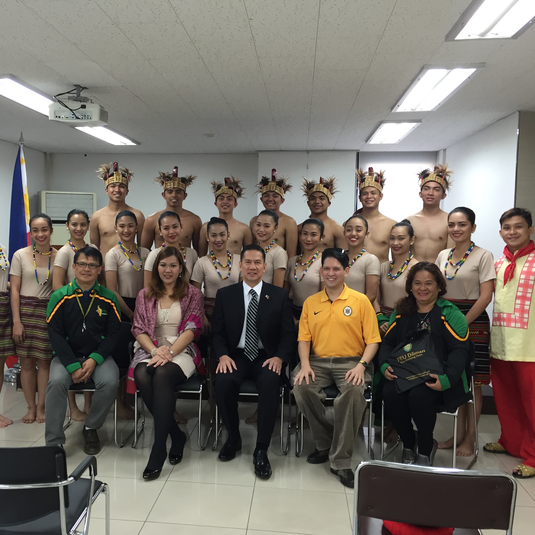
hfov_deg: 46.9
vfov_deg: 47.2
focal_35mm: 35
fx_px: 612
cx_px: 212
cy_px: 273
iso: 64
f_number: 2.2
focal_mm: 4.15
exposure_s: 1/30
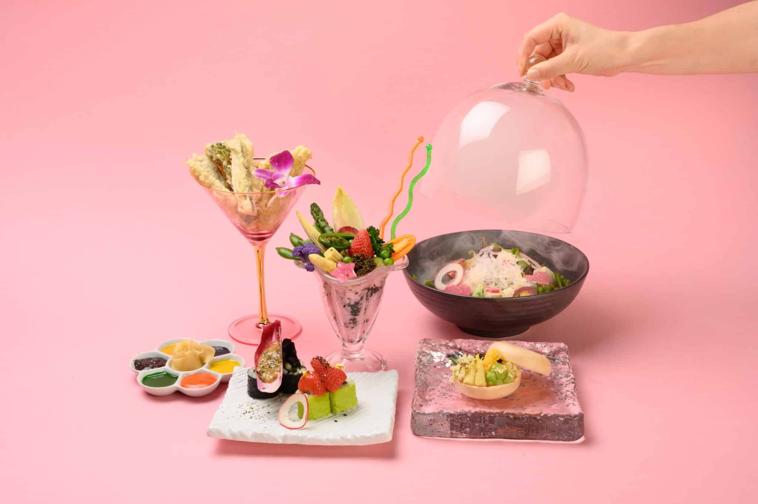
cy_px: 252
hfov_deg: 40.4
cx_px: 379
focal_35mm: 49
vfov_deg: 27.5
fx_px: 1031
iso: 100
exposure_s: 1/125
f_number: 18
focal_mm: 49
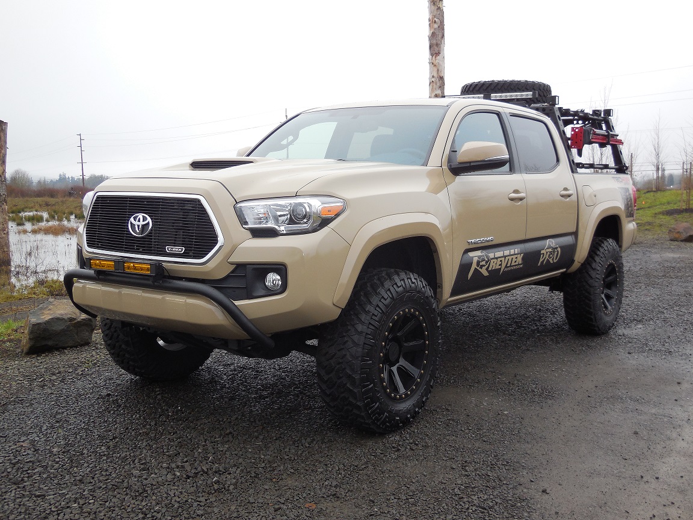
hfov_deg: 46.8
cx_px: 346
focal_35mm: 40
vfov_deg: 36.0
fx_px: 801
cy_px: 260
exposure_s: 1/100
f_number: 3.6
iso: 125
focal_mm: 7.1
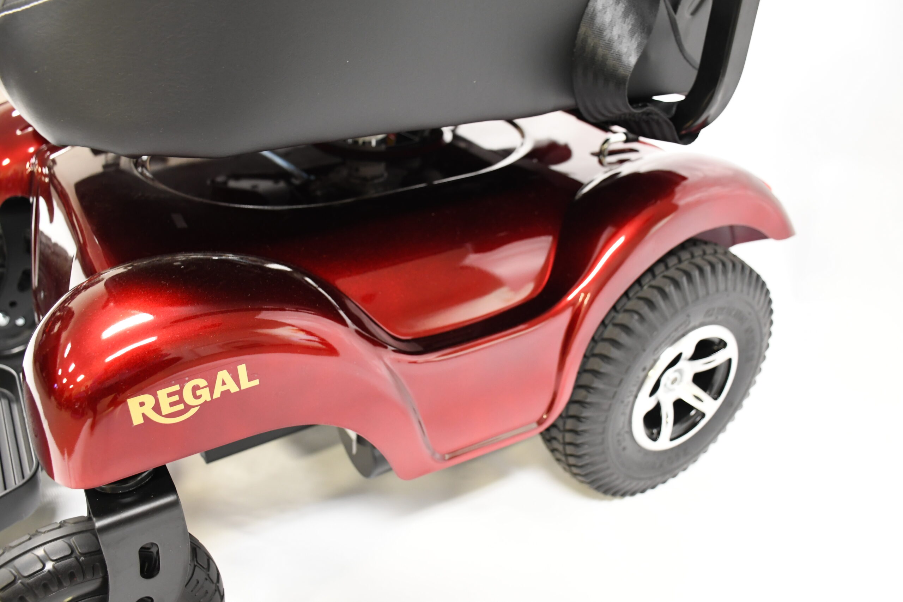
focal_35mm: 33
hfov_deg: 57.2
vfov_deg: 40.0
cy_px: 301
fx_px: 828
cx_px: 452
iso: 1600
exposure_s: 1/15
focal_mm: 22
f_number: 3.5
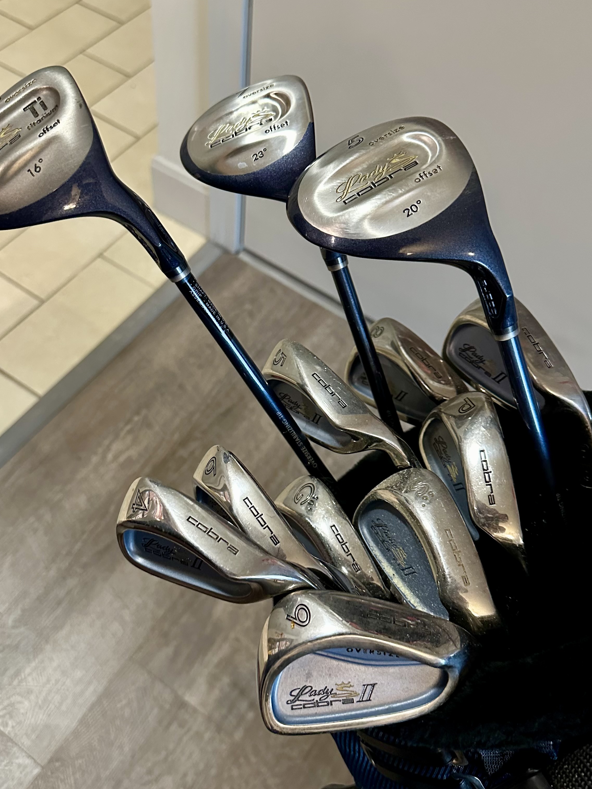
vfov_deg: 56.8
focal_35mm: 32
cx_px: 273
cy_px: 368
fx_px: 730
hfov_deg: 44.1
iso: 640
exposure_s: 1/40
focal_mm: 6.86
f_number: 1.78
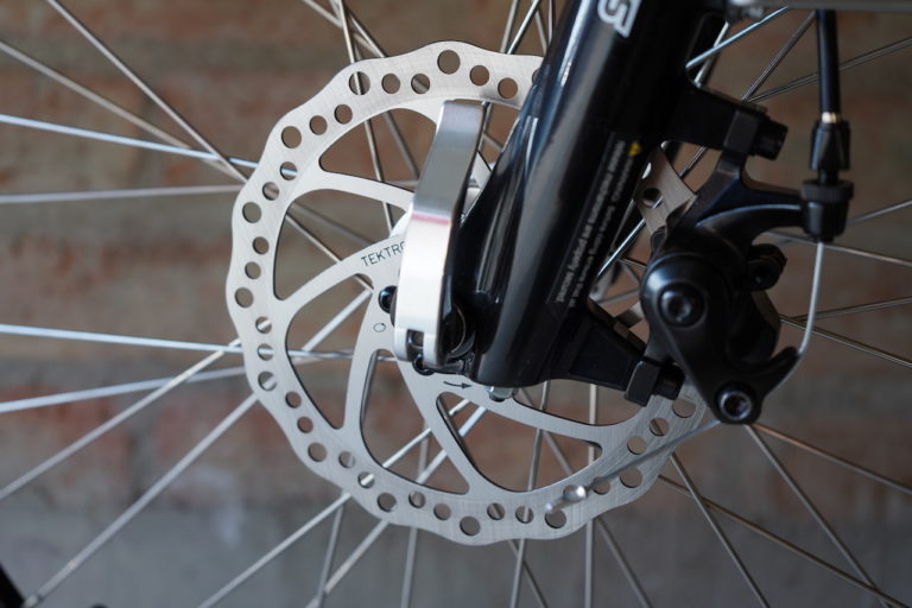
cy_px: 304
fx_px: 1089
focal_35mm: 43
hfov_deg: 45.4
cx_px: 456
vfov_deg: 31.2
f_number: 4.5
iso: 200
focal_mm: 43
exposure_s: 1/60
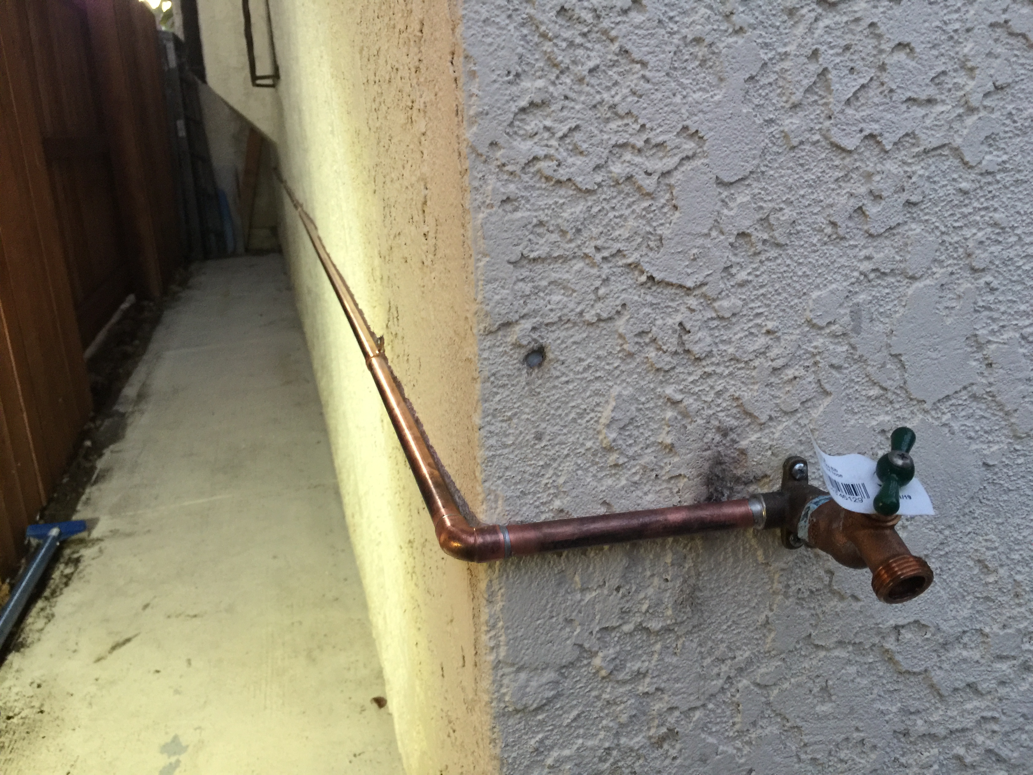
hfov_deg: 61.7
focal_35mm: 29
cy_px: 388
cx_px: 516
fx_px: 865
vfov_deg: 48.2
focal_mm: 4.15
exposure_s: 1/10
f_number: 2.2
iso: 100
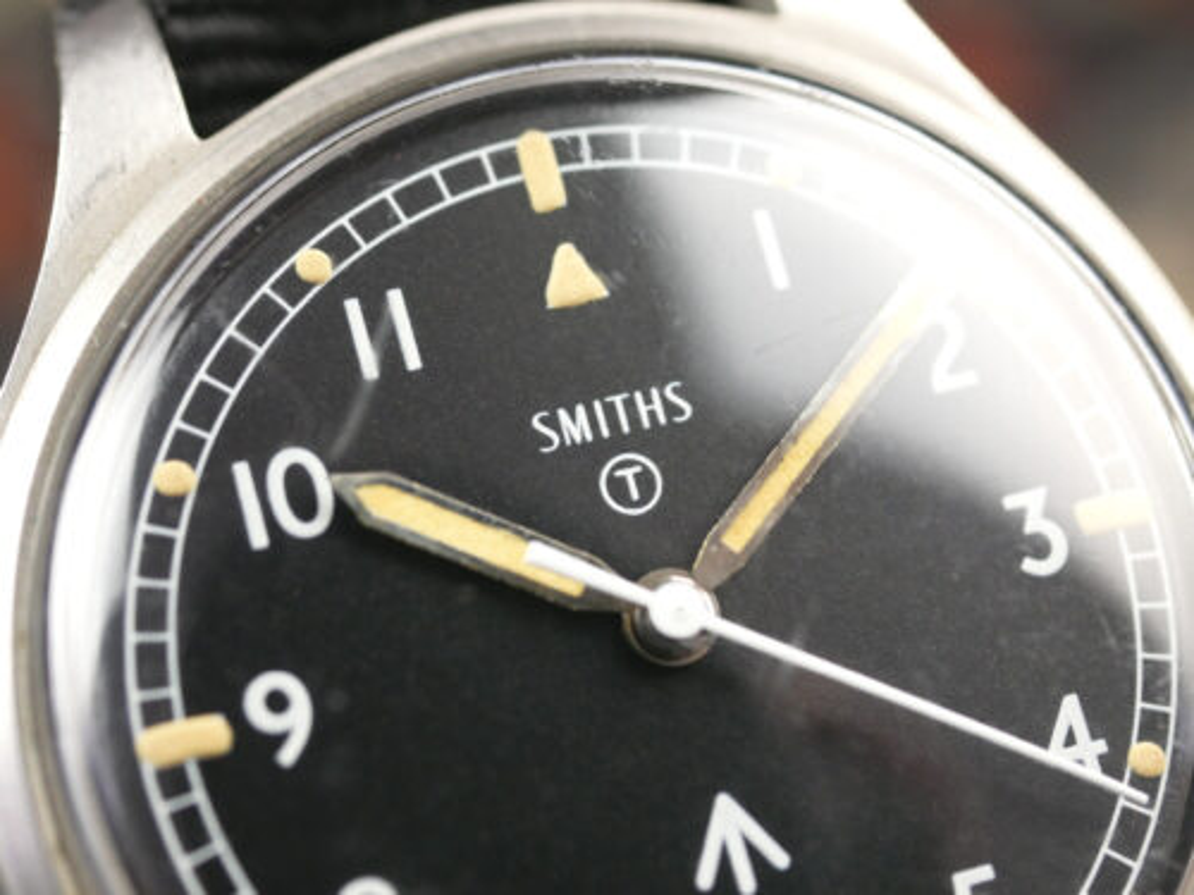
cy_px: 448
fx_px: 2070
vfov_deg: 24.4
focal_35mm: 60
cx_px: 597
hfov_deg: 32.2
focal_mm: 30
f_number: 4
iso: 1600
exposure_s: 1/125
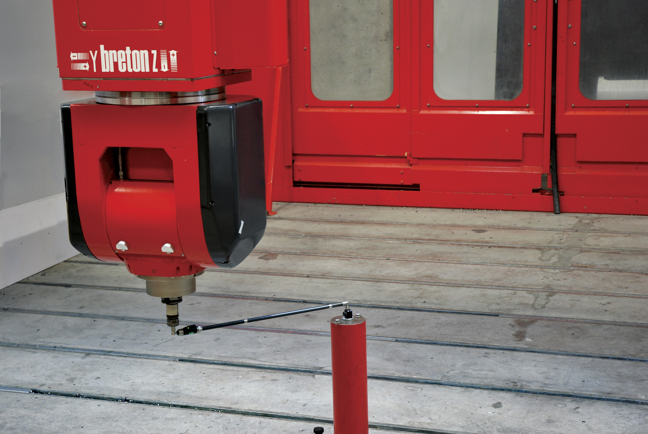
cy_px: 217
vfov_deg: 20.7
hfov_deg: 30.5
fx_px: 1189
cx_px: 324
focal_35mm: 66
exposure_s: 1/20
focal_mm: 44
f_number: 4.5
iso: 400
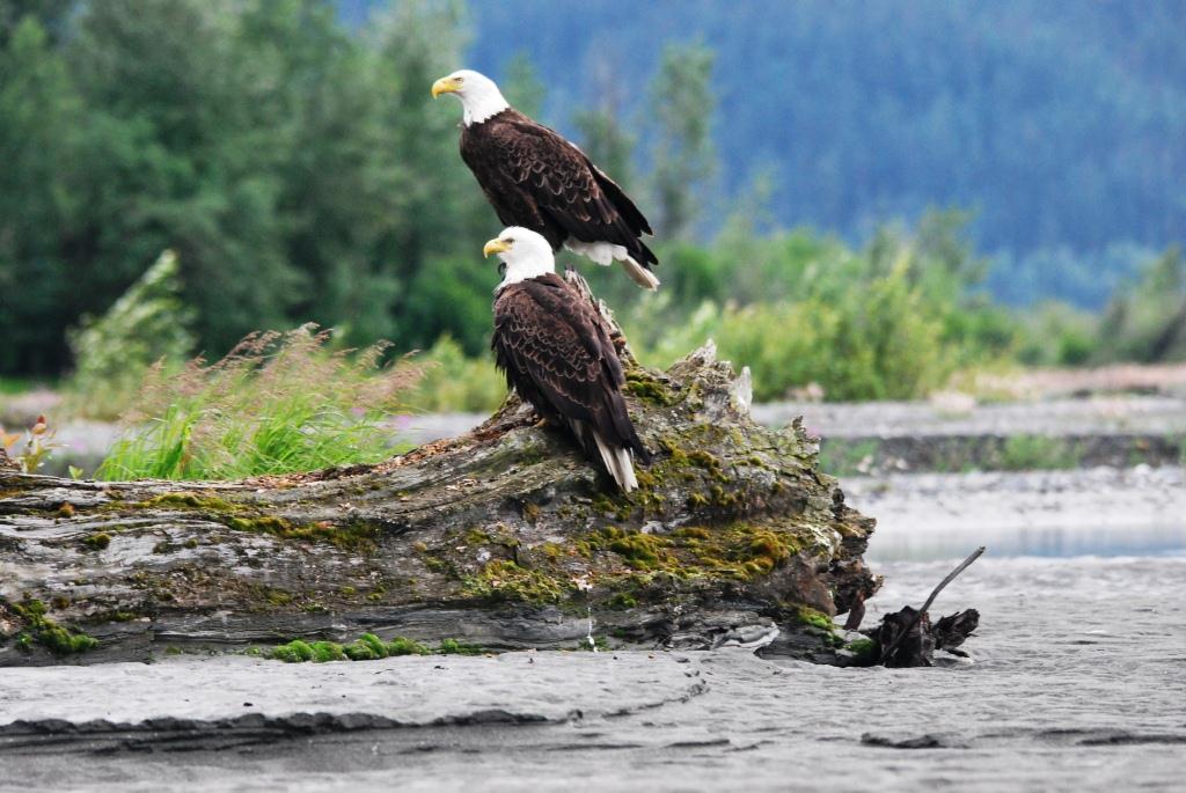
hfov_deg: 5.5
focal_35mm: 375
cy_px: 396
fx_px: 12366
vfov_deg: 3.7
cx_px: 593
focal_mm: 250
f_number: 6
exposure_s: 1/400
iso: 800
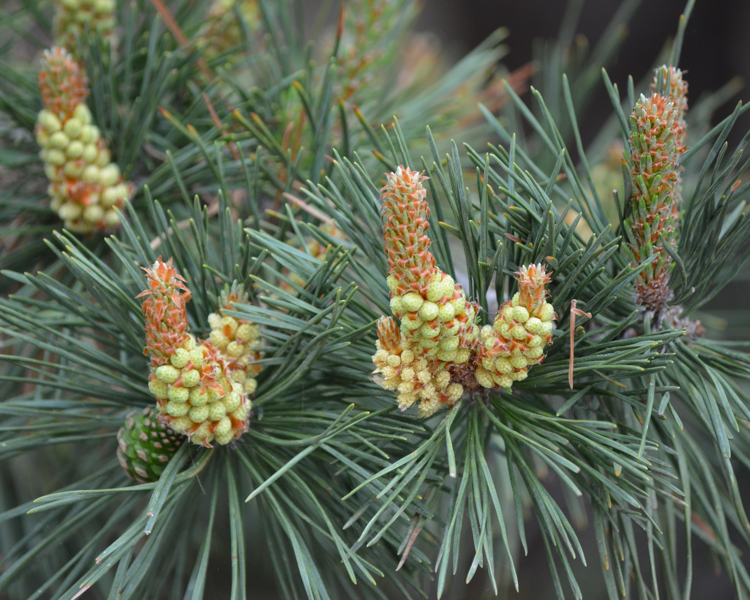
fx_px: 6037
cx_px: 363
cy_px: 300
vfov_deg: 5.7
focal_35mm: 272
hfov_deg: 7.1
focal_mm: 160
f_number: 5.3
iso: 800
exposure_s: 1/800
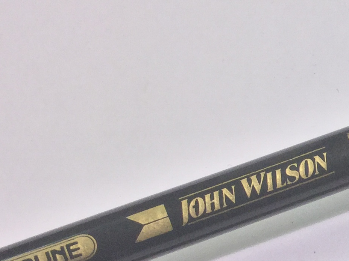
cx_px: 458
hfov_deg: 17.0
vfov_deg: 13.5
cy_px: 231
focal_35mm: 109
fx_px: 1099
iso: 32
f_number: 2.4
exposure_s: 1/100
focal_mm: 3.3
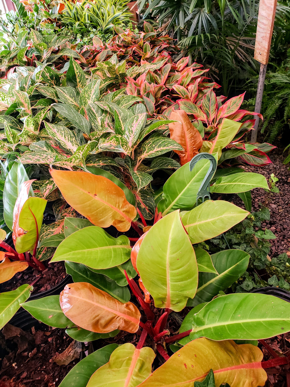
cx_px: 145
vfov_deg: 67.3
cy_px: 194
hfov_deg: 53.1
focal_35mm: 26
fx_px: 290
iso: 250
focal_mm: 4.3
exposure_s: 1/50
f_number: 2.4
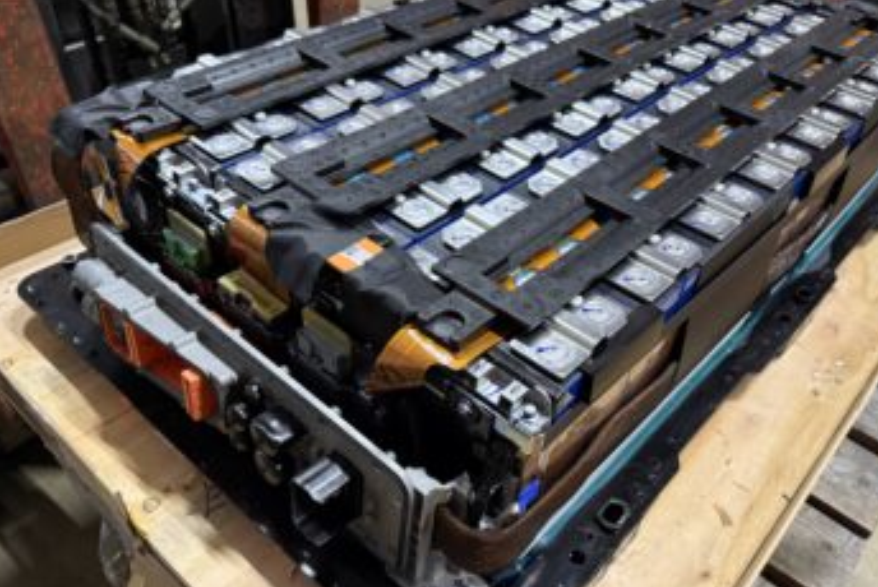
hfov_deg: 63.4
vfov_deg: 45.0
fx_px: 708
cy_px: 327
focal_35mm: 29
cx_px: 487
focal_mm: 6.76
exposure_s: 1/60
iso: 400
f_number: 1.78
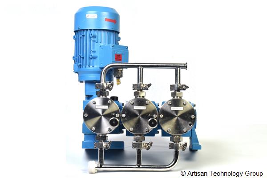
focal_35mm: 82
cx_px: 134
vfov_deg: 16.6
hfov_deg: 24.6
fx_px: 612
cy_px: 89
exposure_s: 1/200
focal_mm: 55
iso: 200
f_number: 13
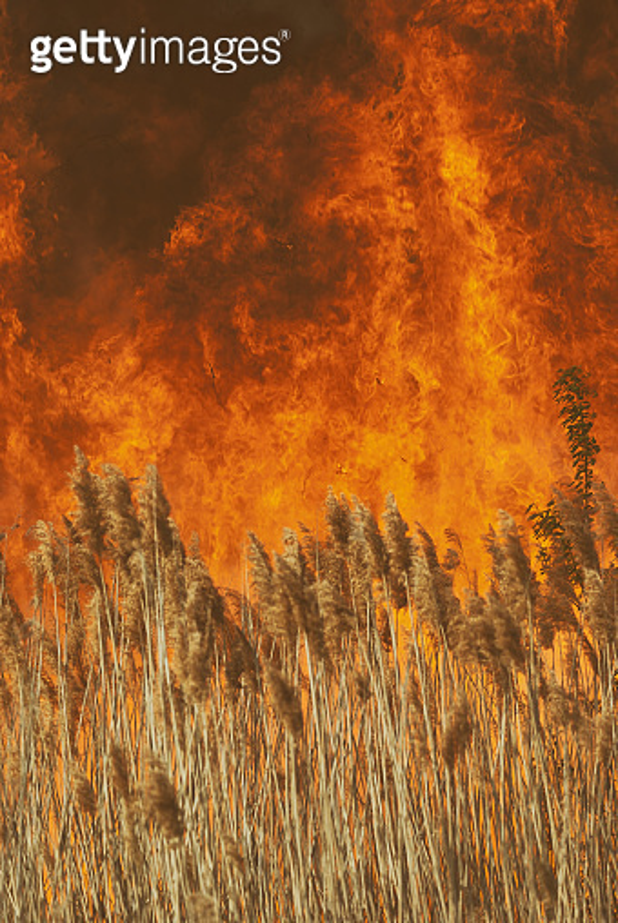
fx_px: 3467
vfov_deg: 15.2
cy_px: 462
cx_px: 309
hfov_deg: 10.2
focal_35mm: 135
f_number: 4
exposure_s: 1/1000
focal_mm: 90
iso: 100
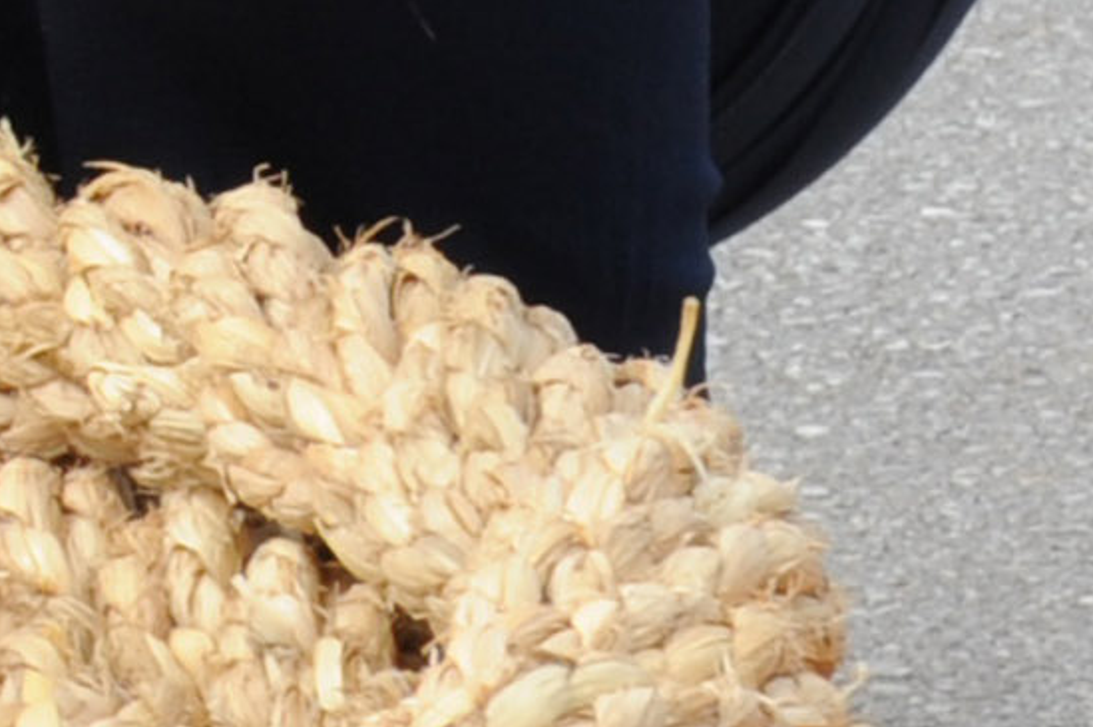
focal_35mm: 310
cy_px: -848
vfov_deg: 4.4
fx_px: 9403
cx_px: -1917
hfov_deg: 6.2
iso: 320
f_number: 16
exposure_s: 1/60
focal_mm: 40
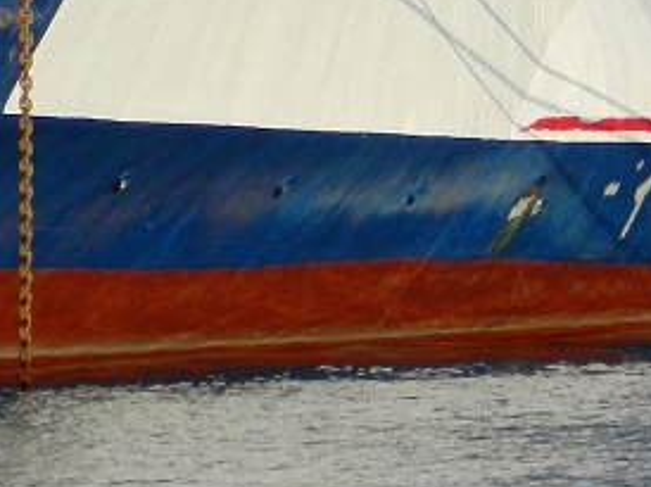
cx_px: 178
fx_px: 20594
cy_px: -458
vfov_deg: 1.4
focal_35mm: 1096
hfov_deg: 1.8
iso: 80
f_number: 5.6
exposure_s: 1/800
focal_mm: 50
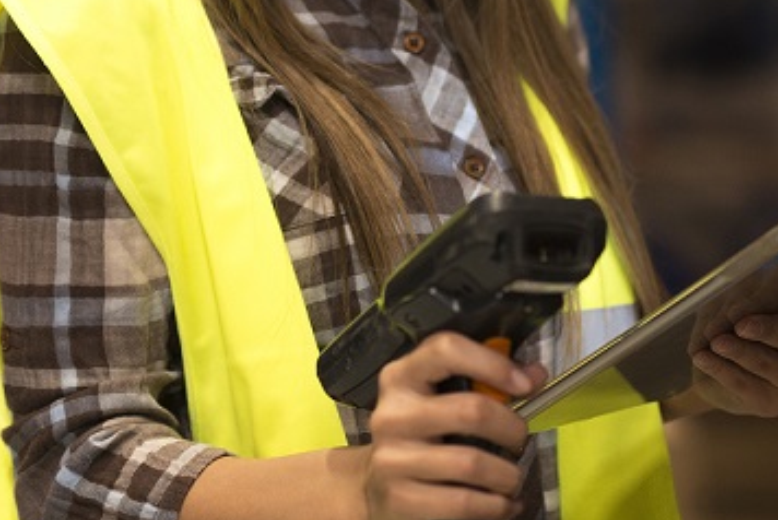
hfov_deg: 13.2
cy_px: -45
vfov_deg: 8.8
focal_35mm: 155
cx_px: 306
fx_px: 3352
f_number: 1.4
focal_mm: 50
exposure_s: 1/100
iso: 500
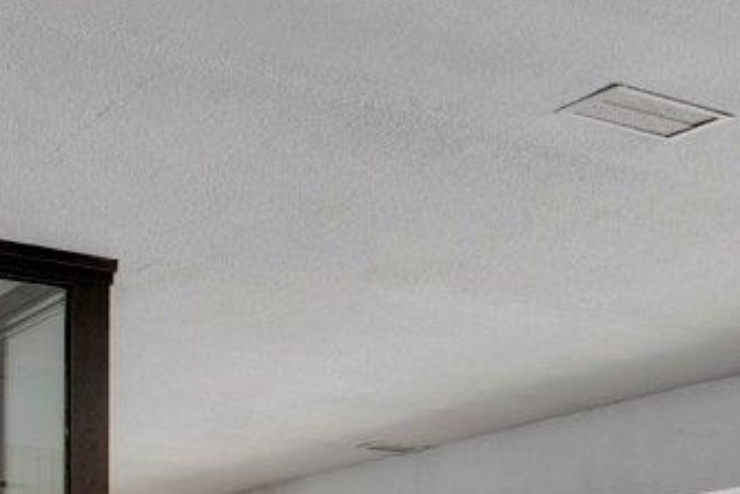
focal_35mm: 93
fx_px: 1917
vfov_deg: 13.8
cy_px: 737
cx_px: 1298
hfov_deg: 17.9
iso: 400
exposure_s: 1/25
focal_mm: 15.2
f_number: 8
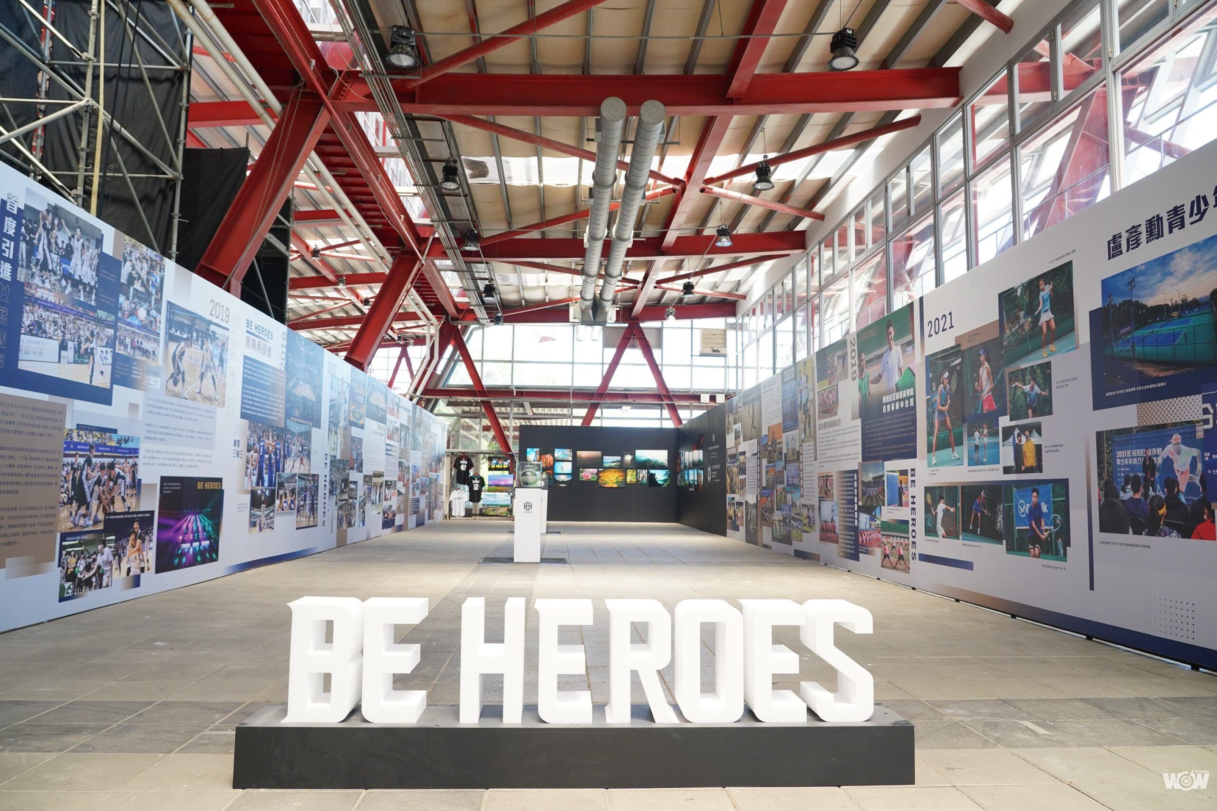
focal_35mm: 24
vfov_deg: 53.1
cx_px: 608
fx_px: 811
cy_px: 406
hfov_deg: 73.7
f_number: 5.6
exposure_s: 1/125
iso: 800
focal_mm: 24
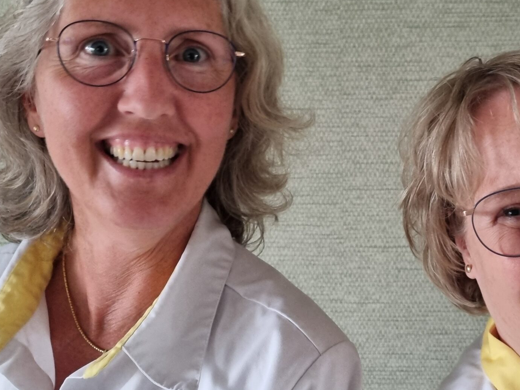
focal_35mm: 48
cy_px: 166
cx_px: 367
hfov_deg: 39.0
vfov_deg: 30.2
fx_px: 721
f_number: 1.8
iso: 800
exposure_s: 1/50
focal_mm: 5.4
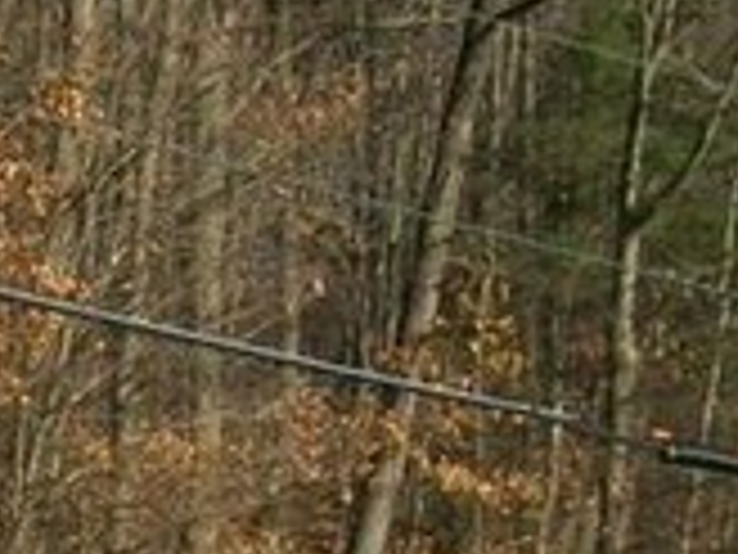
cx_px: -652
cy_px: 887
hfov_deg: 9.9
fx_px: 3987
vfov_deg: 7.8
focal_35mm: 187
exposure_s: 1/640
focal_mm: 6
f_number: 2.7
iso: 64
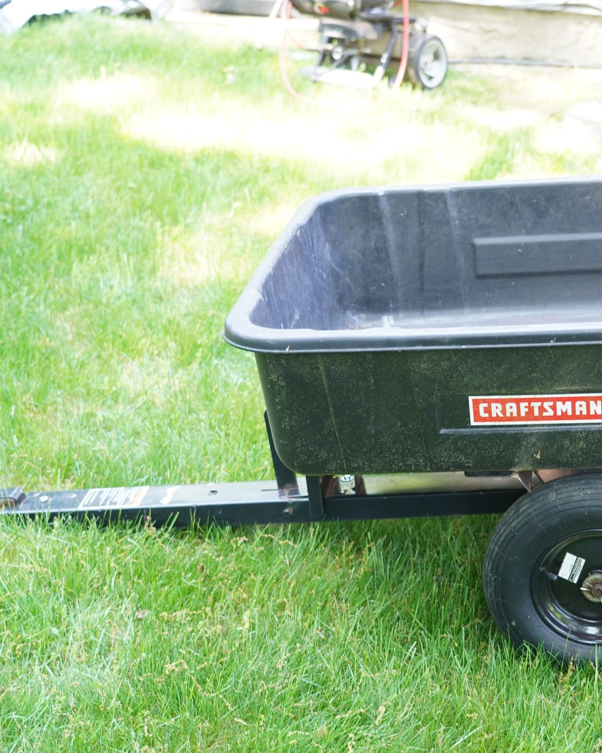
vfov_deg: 31.0
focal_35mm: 61
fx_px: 1359
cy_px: 378
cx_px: 514
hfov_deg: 24.4
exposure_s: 1/50
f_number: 4
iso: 400
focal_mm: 43
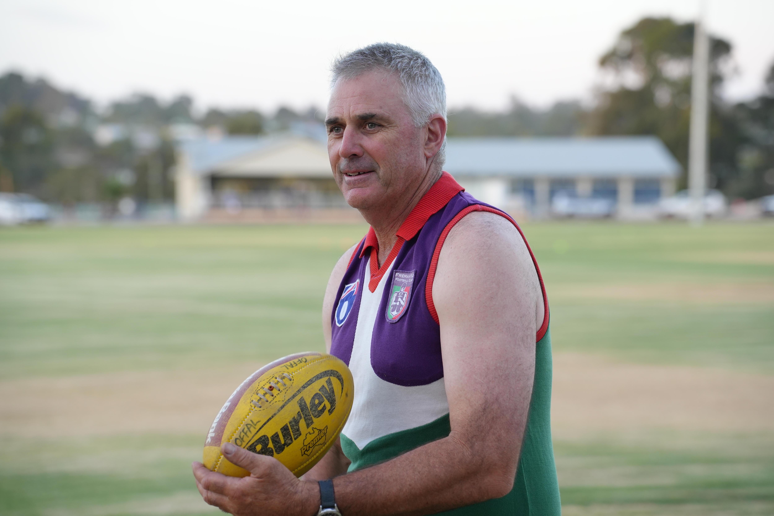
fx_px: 2257
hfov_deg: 19.5
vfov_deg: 13.0
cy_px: 258
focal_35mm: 105
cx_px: 387
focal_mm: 105
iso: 640
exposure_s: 1/160
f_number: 4
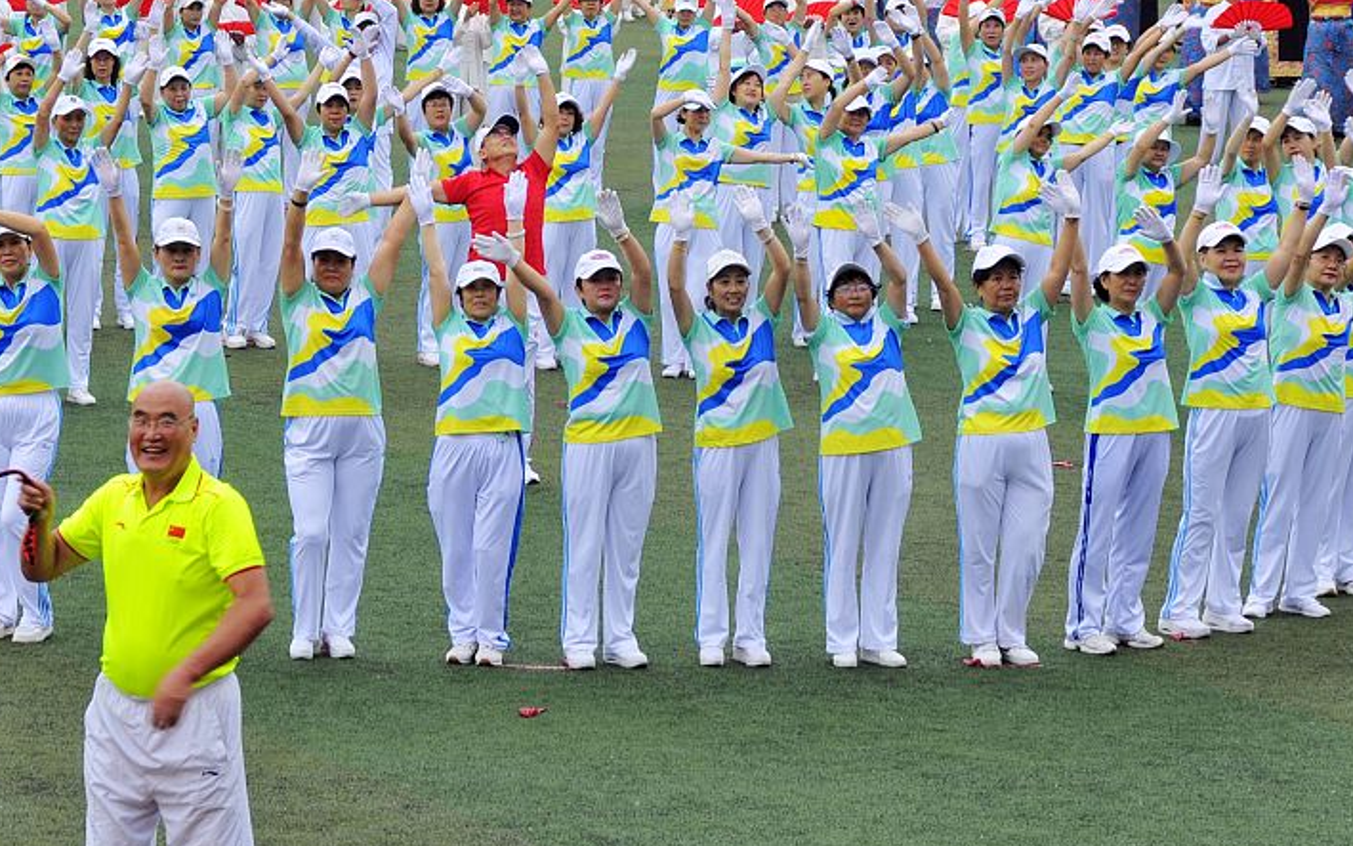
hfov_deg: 11.5
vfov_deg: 7.2
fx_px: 6674
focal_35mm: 181
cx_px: 323
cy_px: 379
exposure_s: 1/100
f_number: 9
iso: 200
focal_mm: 70
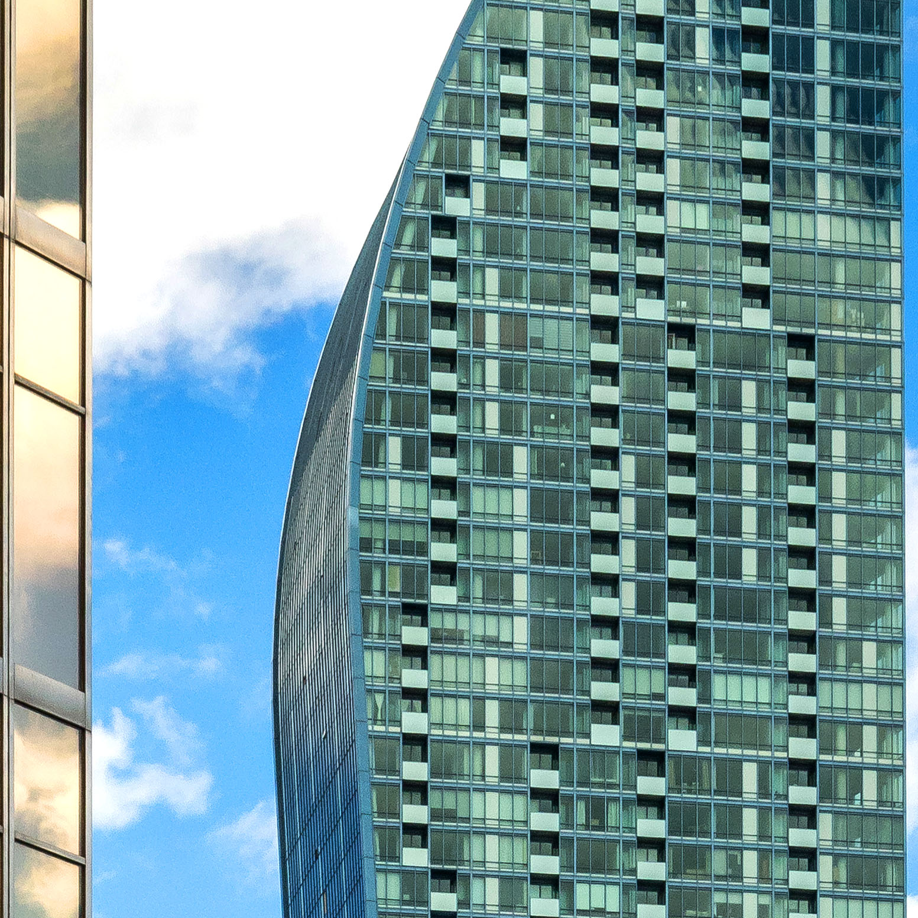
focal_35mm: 153
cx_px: 619
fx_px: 4580
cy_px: 1068
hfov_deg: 11.4
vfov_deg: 11.3
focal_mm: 31
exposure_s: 1/750
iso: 400
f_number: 13
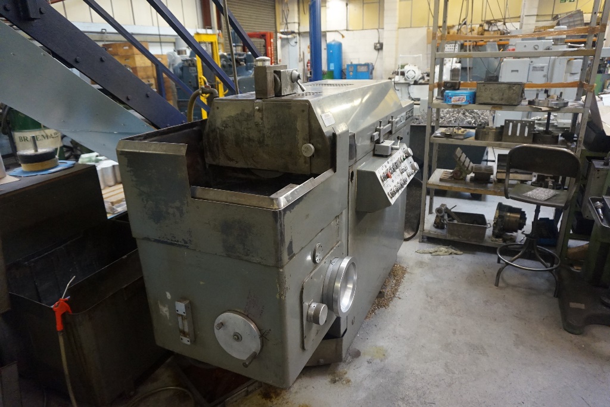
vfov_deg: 53.1
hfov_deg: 73.7
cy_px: 204
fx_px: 407
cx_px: 305
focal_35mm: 24
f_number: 3.5
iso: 2500
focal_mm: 16
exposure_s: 1/160
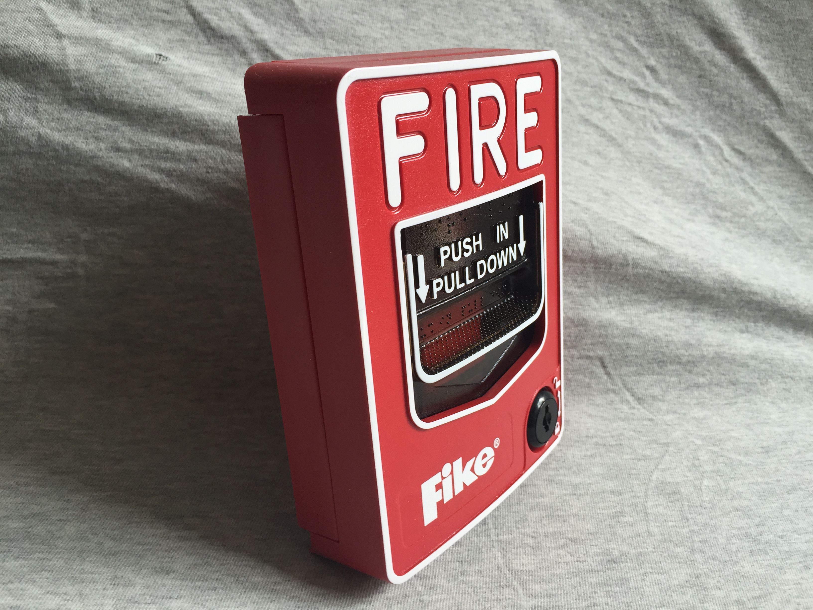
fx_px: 681
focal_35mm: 29
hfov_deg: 61.7
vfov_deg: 48.2
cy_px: 305
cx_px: 406
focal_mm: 4.15
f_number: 2.2
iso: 40
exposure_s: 1/60
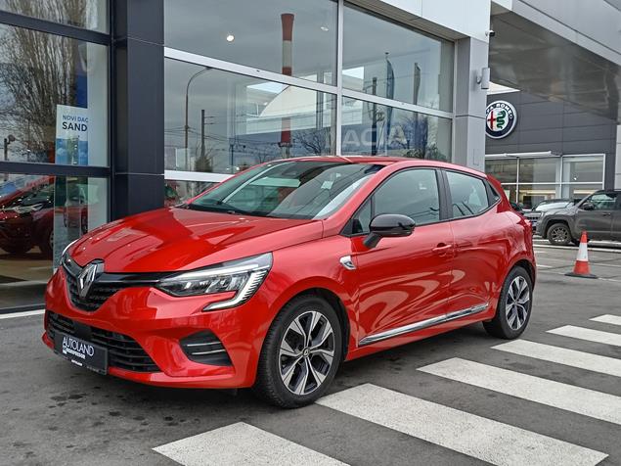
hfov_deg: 51.4
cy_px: 233
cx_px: 310
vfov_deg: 39.6
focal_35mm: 36
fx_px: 646
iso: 142
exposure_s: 1/120
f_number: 1.8
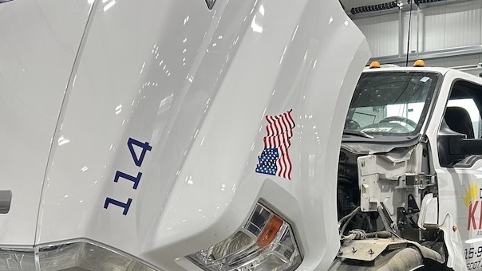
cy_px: 285
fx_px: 614
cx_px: 387
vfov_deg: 23.6
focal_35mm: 48
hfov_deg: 41.0
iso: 100
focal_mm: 5.7
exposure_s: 1/120
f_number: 1.5
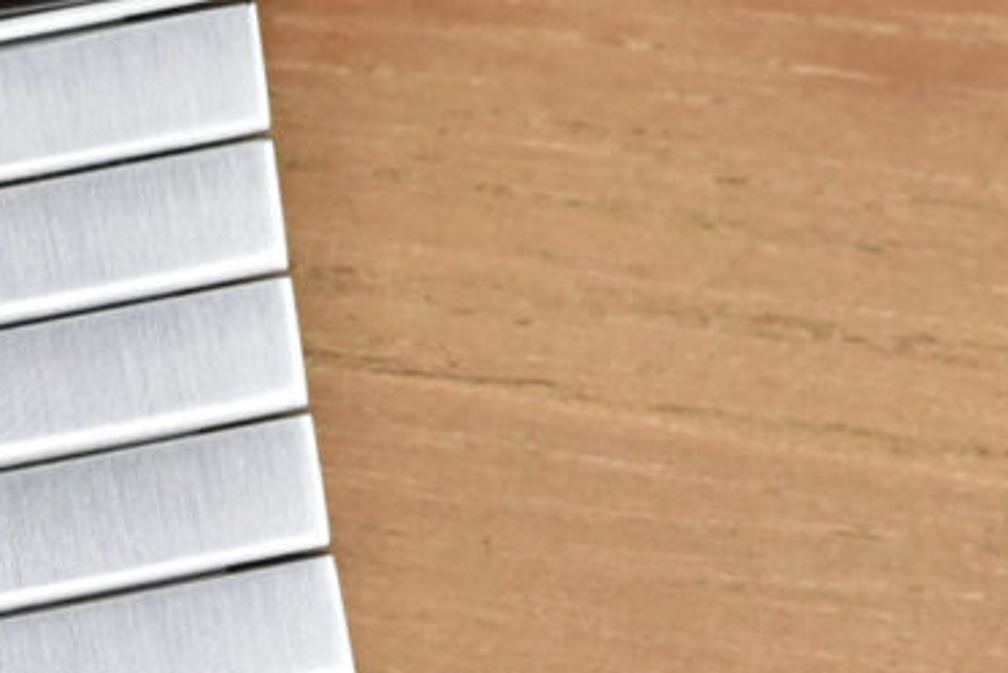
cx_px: -103
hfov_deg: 8.3
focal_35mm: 247
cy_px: -368
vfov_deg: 5.5
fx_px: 6918
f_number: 5.6
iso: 2000
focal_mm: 60
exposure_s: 1/800
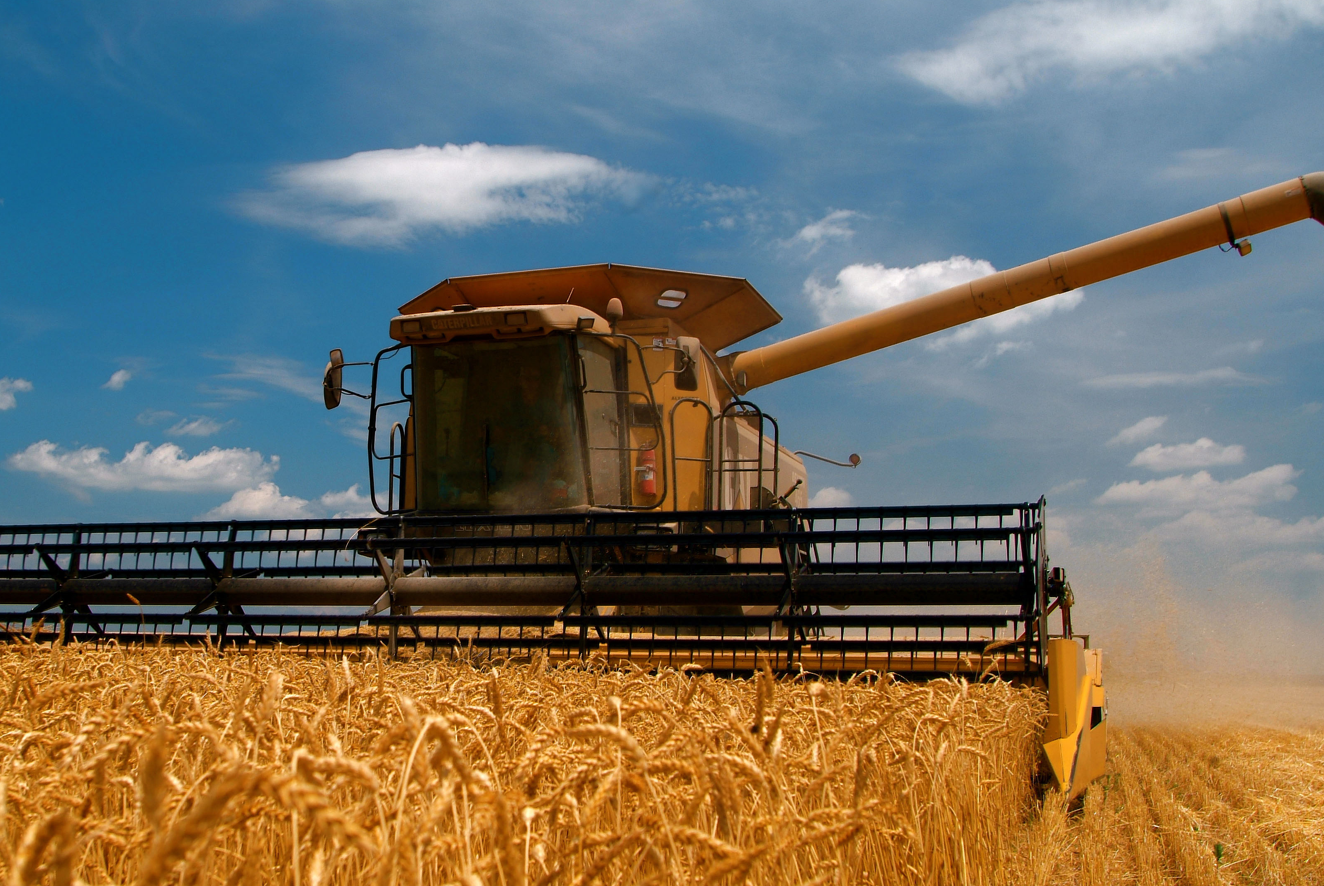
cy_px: 548
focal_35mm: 40
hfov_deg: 48.1
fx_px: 1473
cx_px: 529
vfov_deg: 33.3
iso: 100
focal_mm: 20
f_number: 6.7
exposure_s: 1/90
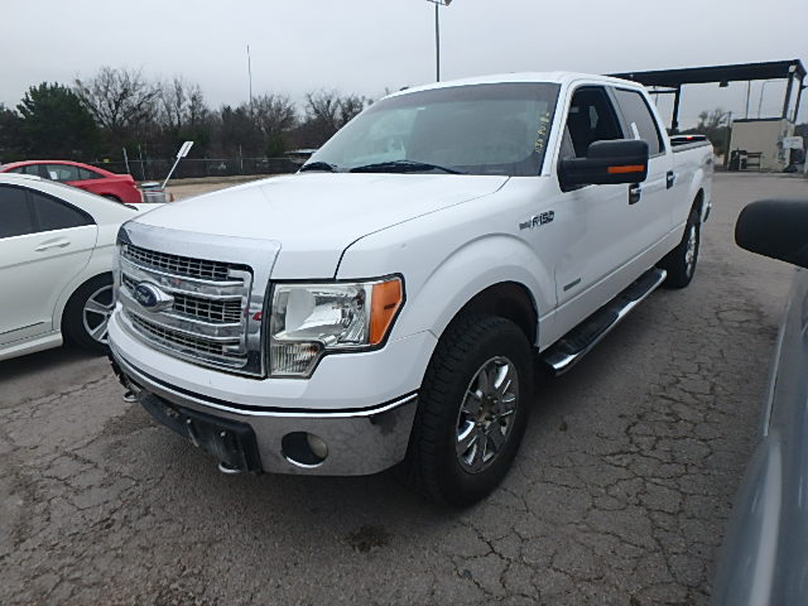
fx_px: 490
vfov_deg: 63.4
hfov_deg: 79.0
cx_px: 404
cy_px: 303
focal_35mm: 21
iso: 125
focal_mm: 3.7
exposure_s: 1/400
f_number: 3.5
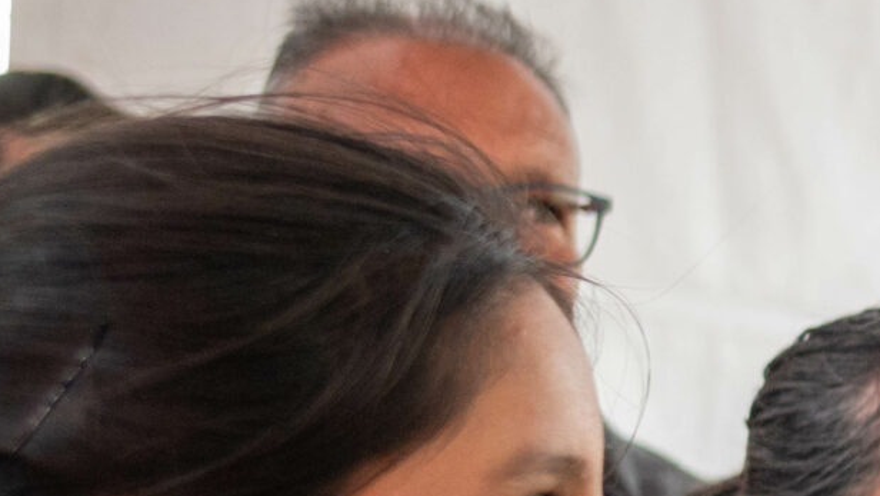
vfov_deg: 13.5
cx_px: 1427
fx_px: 2031
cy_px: 591
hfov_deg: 20.0
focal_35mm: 87
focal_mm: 20
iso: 1600
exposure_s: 1/500
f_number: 2
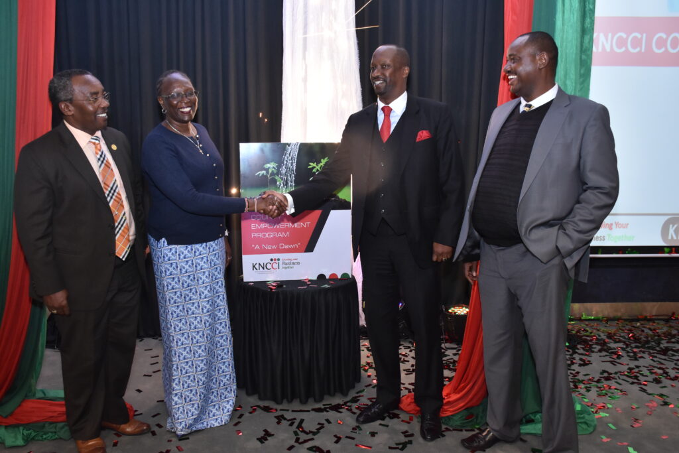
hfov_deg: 61.9
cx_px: 340
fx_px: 566
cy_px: 226
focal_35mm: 30
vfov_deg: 43.6
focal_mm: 20
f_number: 5
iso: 1250
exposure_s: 1/60
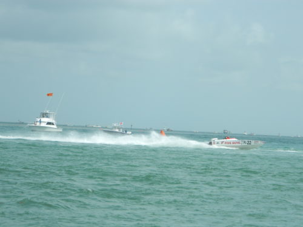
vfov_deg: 11.5
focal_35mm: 129
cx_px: 152
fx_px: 1129
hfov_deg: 15.3
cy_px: 114
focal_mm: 23.2
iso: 80
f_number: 4.7
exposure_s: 1/800
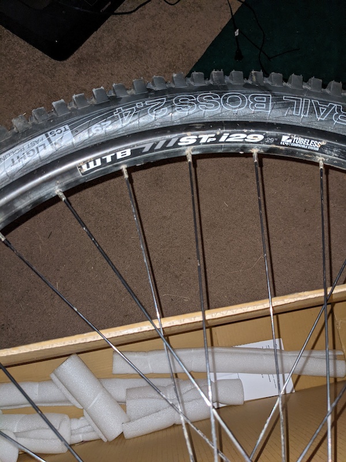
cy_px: 231
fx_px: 360
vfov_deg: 65.3
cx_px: 173
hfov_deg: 51.4
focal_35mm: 27
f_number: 1.73
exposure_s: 1/40
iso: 388
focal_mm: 4.38
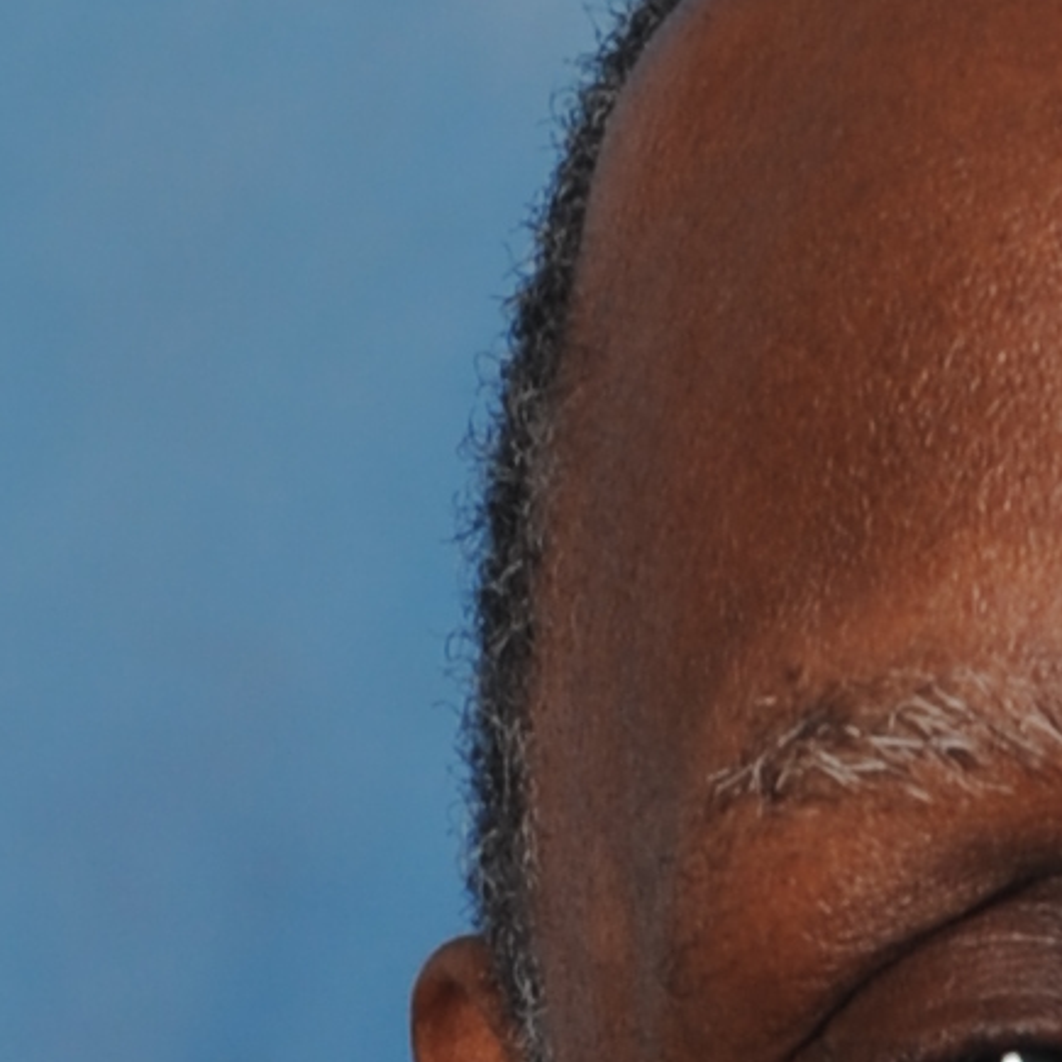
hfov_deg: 1.7
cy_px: 2727
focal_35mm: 1039
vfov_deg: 1.7
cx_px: 1694
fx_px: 36064
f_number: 9
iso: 200
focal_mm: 125
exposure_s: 1/160
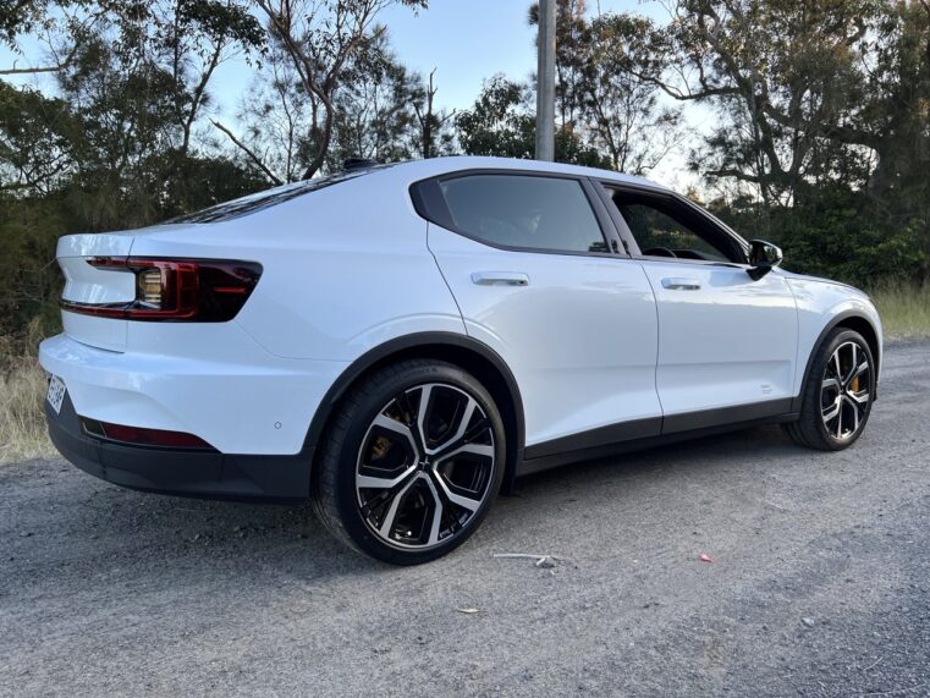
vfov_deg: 53.1
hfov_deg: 67.3
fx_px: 699
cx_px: 465
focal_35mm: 26
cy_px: 349
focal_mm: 5.7
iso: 50
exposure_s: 1/404
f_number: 1.5
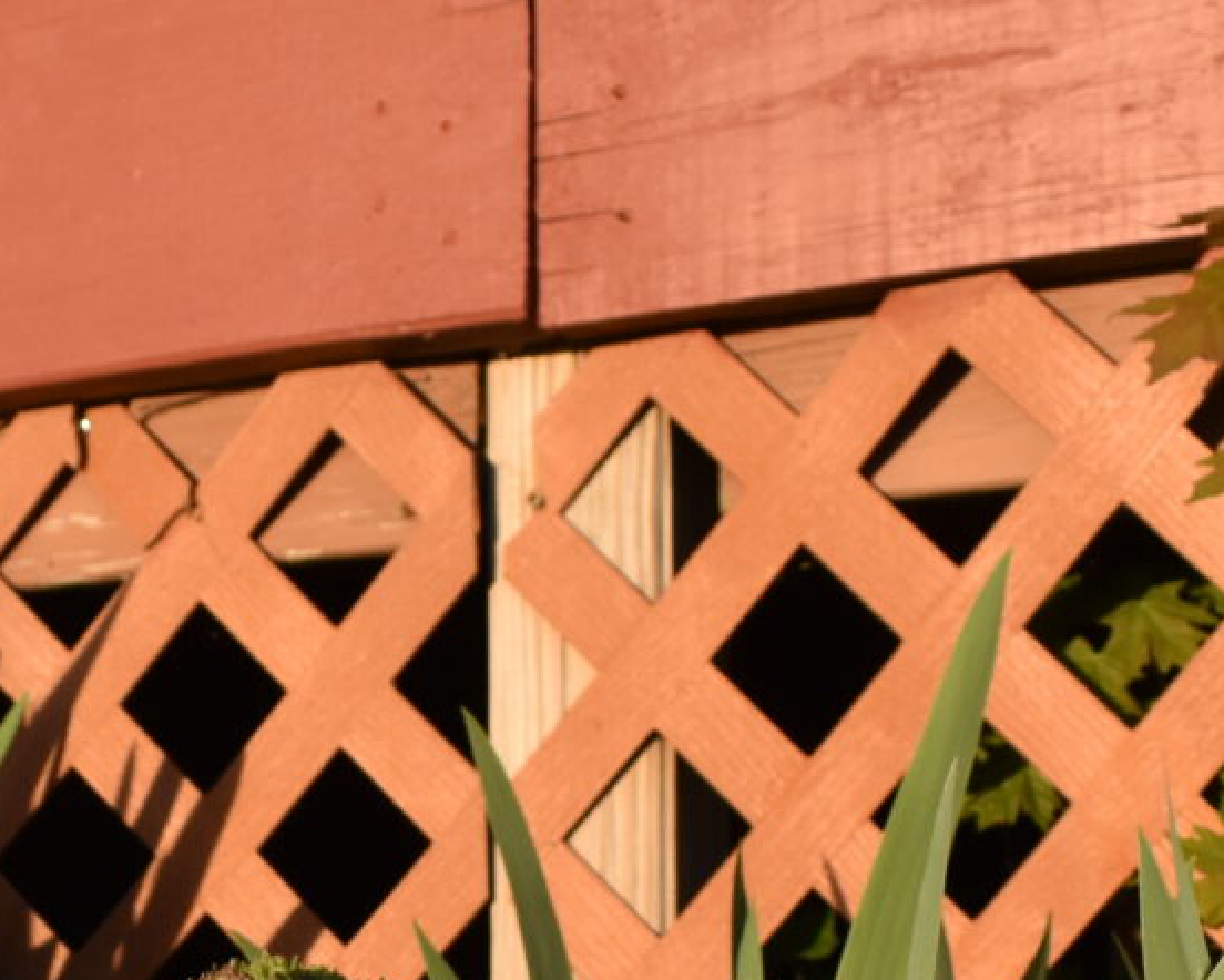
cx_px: 109
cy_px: 1172
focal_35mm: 94
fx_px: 3406
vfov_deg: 15.8
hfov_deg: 20.0
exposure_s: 1/1600
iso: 800
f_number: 6.3
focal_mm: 18
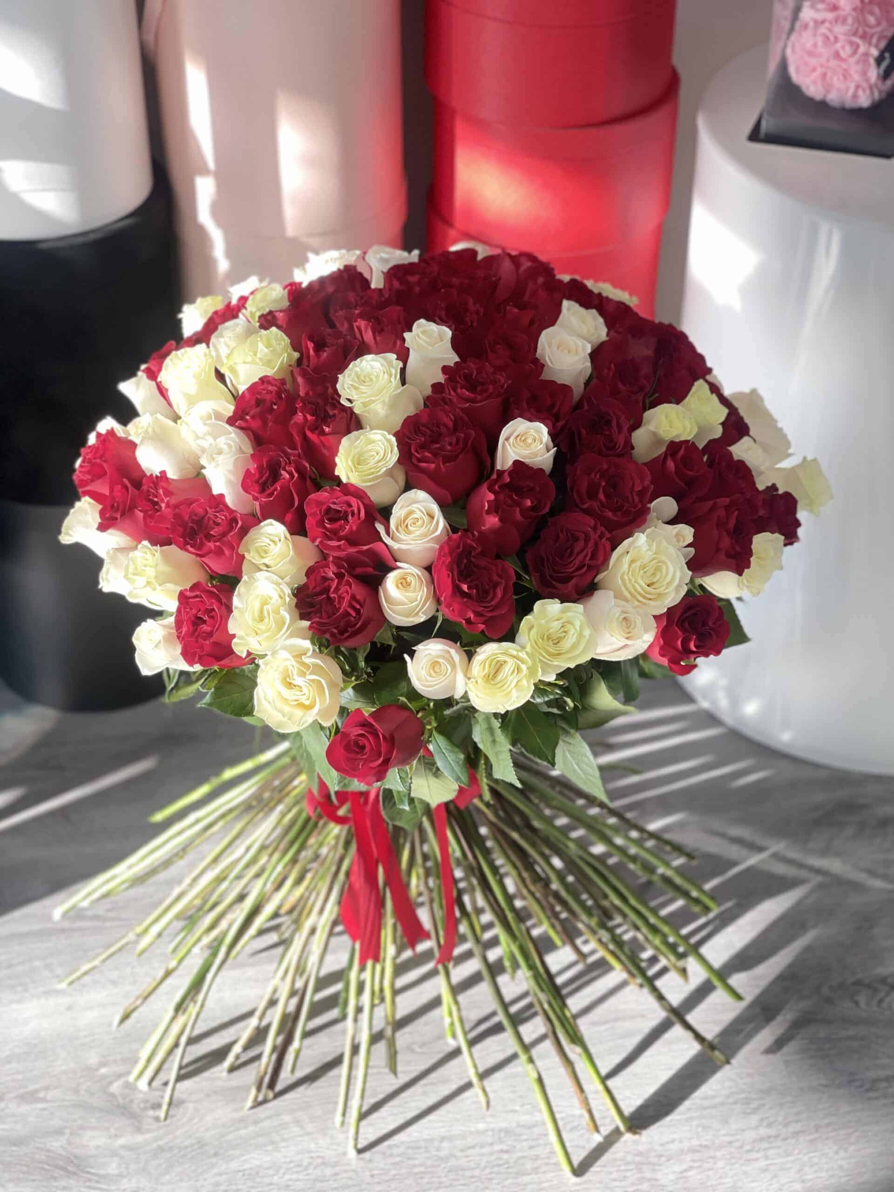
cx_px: 447
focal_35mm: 64
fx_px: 2204
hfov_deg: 22.9
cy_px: 596
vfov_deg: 30.3
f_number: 2.2
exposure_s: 1/120
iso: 125
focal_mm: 7.5
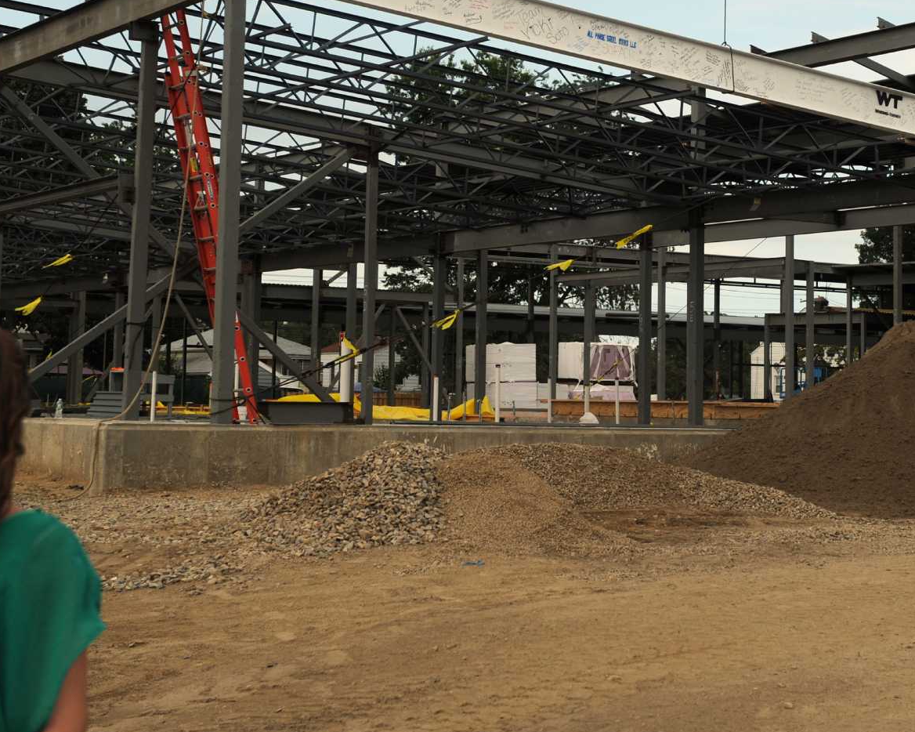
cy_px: 212
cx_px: 529
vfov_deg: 20.6
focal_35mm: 74
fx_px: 2004
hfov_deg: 25.7
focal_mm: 45
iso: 200
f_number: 5.6
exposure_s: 1/1000
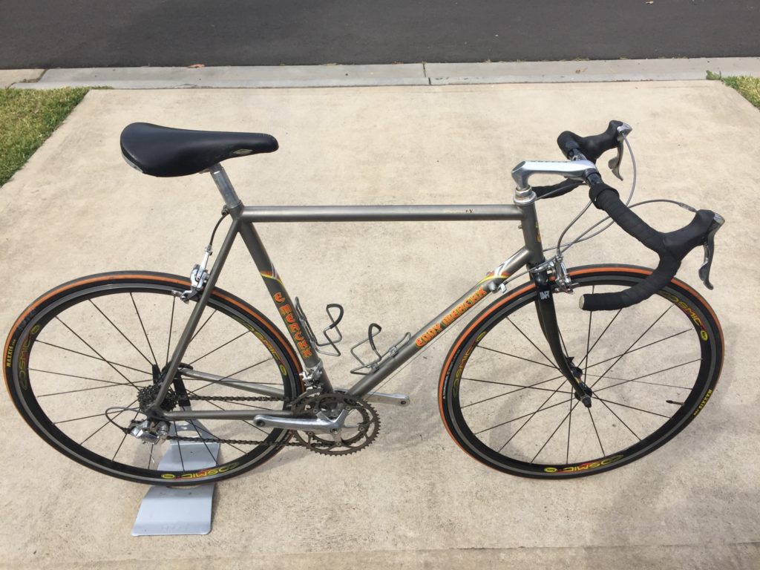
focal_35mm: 29
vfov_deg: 48.2
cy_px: 285
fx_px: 637
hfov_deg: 61.7
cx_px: 380
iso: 32
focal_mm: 4.15
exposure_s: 1/1522
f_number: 2.2
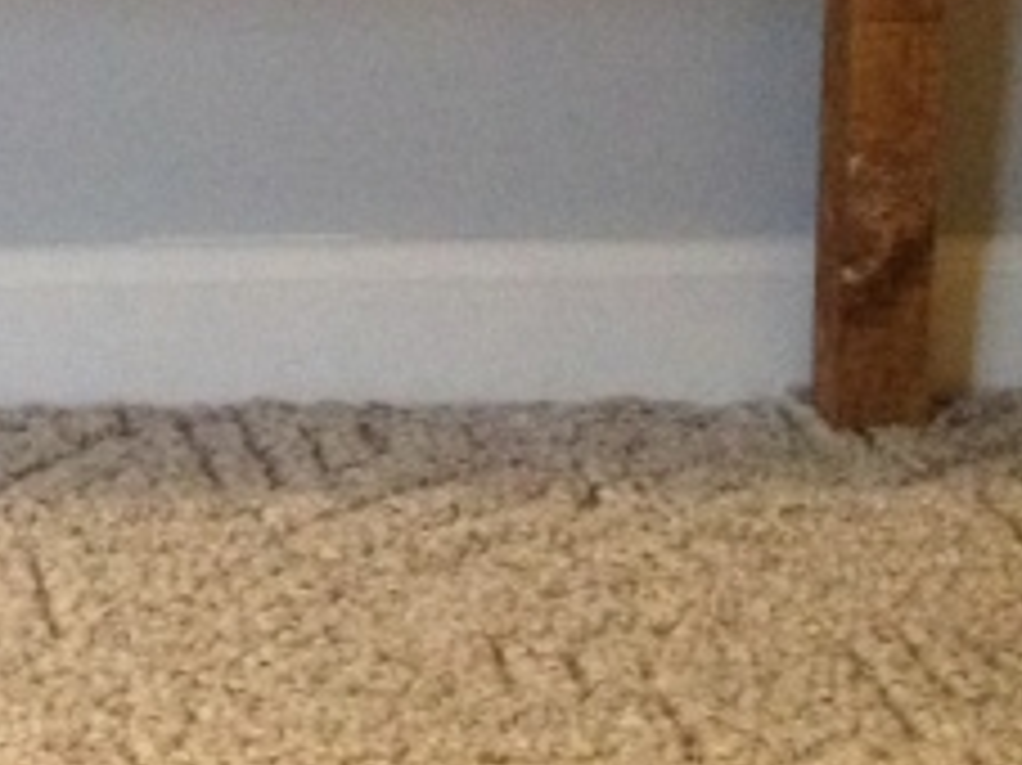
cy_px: -819
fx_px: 4662
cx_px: -194
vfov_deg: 8.8
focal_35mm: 158
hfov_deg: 12.2
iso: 320
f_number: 2.4
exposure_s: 1/20
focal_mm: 4.28
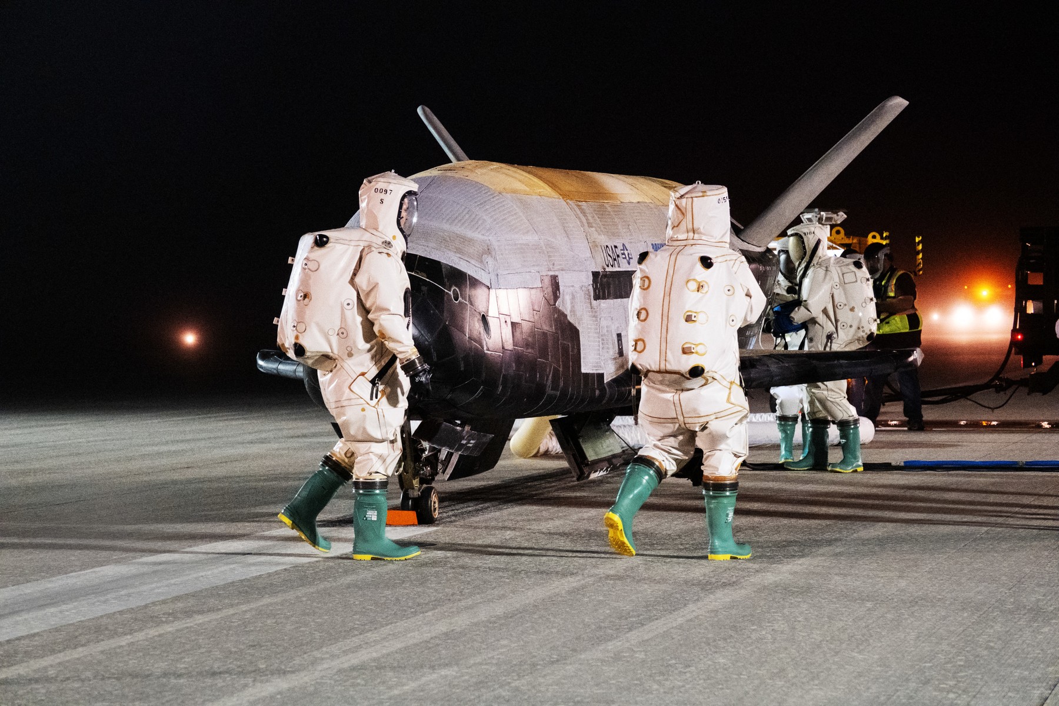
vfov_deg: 10.7
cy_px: 353
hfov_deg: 16.0
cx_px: 530
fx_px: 3765
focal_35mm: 128
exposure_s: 1/250
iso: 12800
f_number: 5.6
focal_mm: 85.4
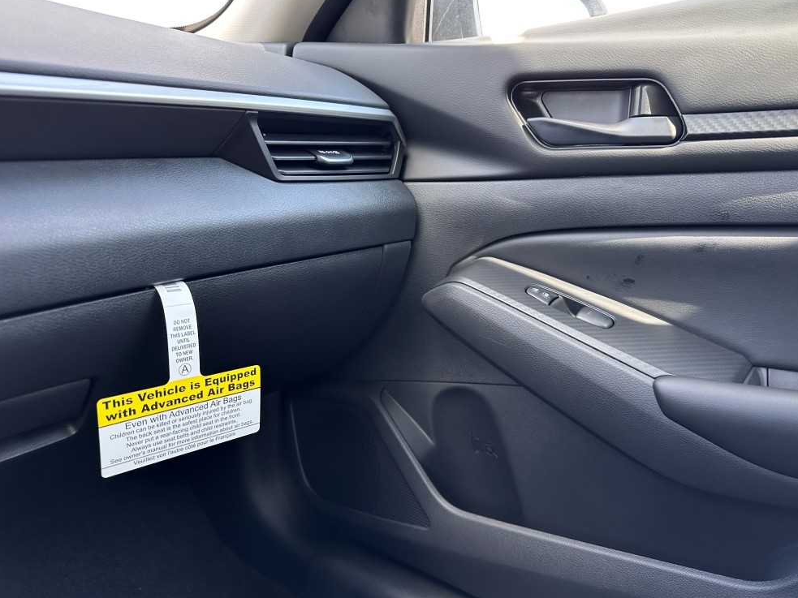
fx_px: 576
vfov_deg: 54.9
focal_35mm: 25
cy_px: 307
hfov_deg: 69.4
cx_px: 414
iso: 125
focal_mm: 6.86
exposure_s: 1/158
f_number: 1.78
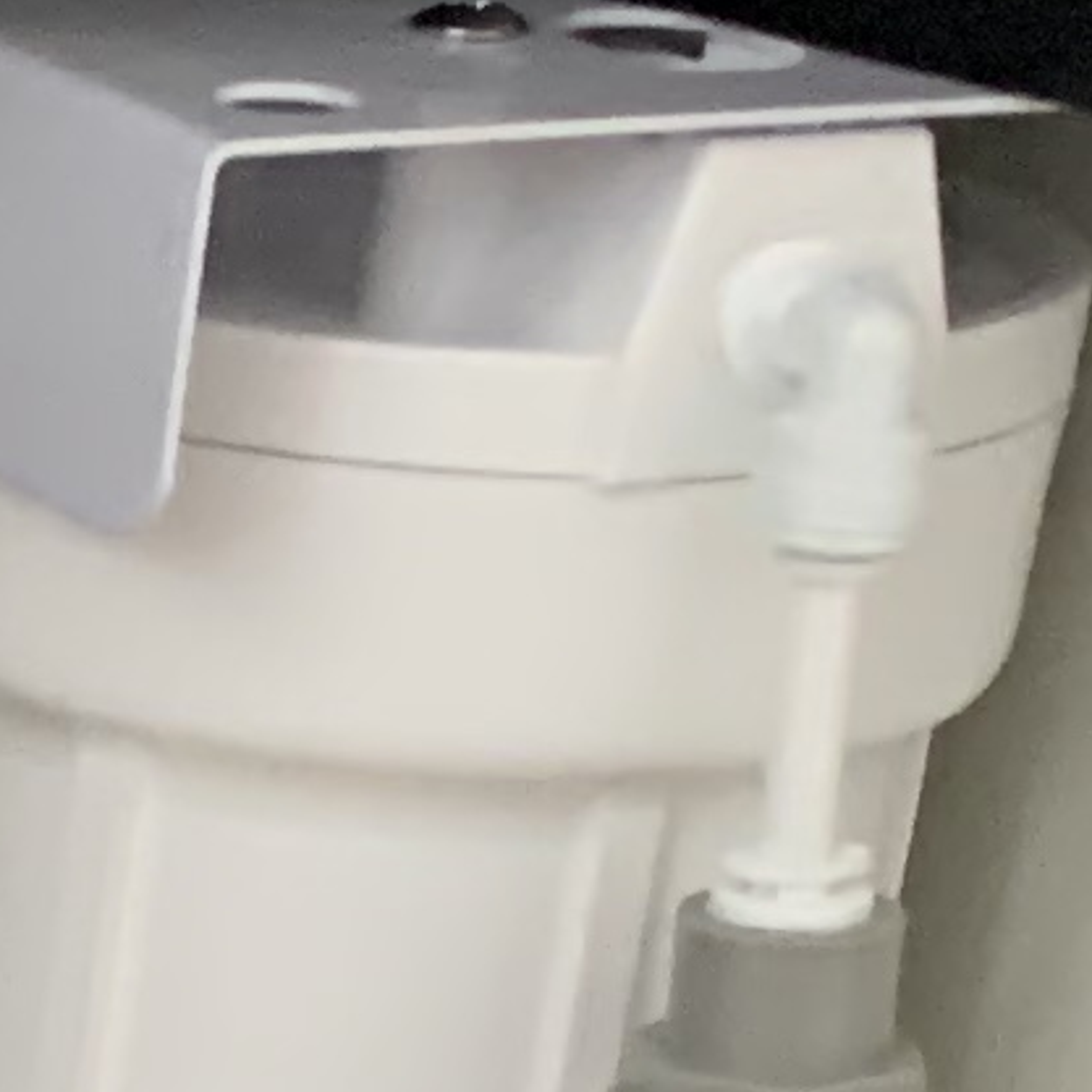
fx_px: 7923
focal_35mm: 222
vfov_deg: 7.6
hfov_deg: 6.7
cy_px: 2187
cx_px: -2784
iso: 320
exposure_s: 1/50
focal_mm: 4.25
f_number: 1.8
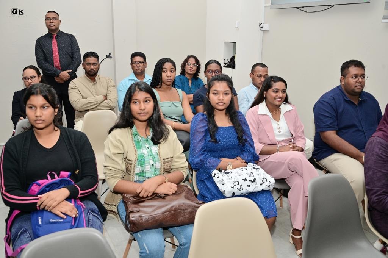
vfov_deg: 41.1
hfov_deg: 58.8
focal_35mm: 32
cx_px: 194
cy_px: 129
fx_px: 345
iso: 1600
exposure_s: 1/200
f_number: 5.6
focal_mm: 32
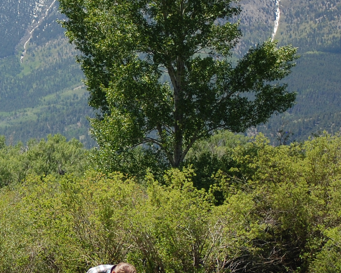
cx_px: -50
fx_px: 2518
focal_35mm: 250
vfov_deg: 6.2
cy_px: 218
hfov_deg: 7.7
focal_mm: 55
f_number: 4
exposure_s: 1/1000
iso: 180
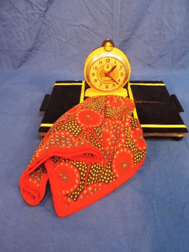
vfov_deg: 69.4
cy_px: 129
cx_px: 98
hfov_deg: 54.9
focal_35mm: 25
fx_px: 182
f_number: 3
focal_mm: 4.3
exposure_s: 1/30
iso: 160
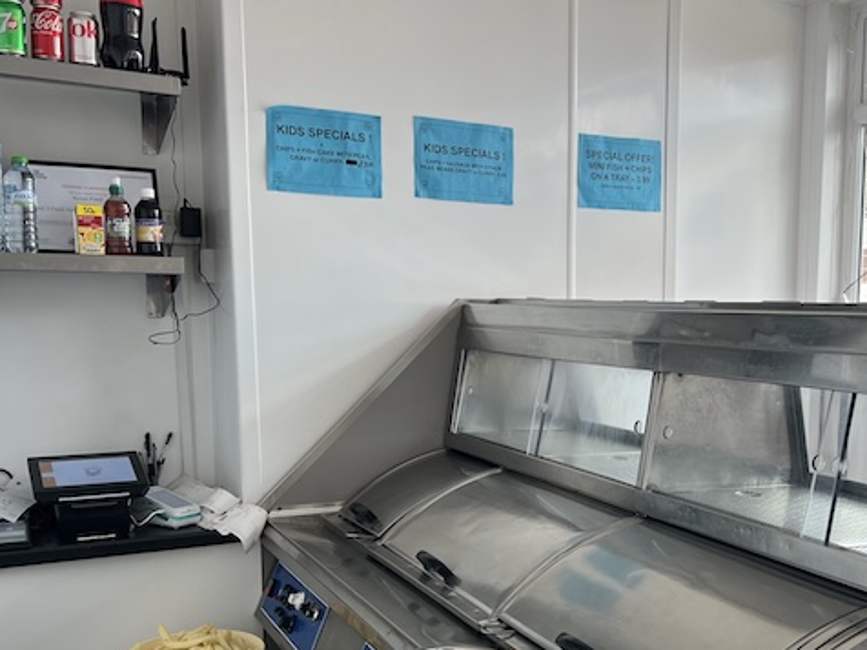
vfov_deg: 34.7
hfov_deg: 44.9
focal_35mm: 41
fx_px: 1027
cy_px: 447
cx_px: 594
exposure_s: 1/157
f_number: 1.5
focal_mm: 5.7
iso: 64
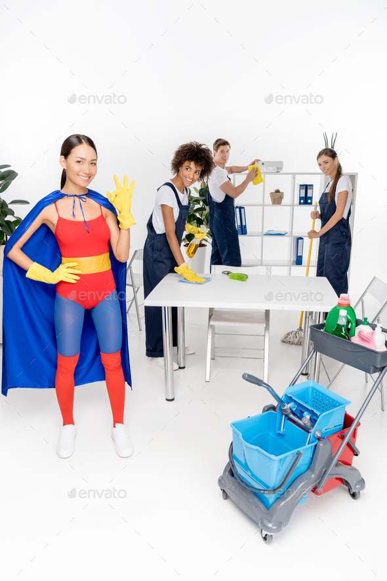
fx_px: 499
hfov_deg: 42.4
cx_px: 194
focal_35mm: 31
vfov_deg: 60.3
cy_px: 290
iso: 100
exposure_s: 1/200
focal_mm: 31
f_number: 8
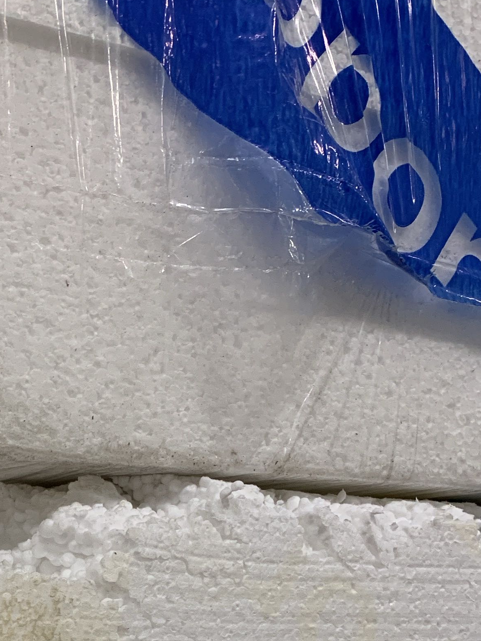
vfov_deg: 27.0
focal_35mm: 67
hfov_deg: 20.9
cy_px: 669
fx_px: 1242
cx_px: -39
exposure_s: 1/112
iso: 100
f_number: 1.8
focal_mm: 4.25
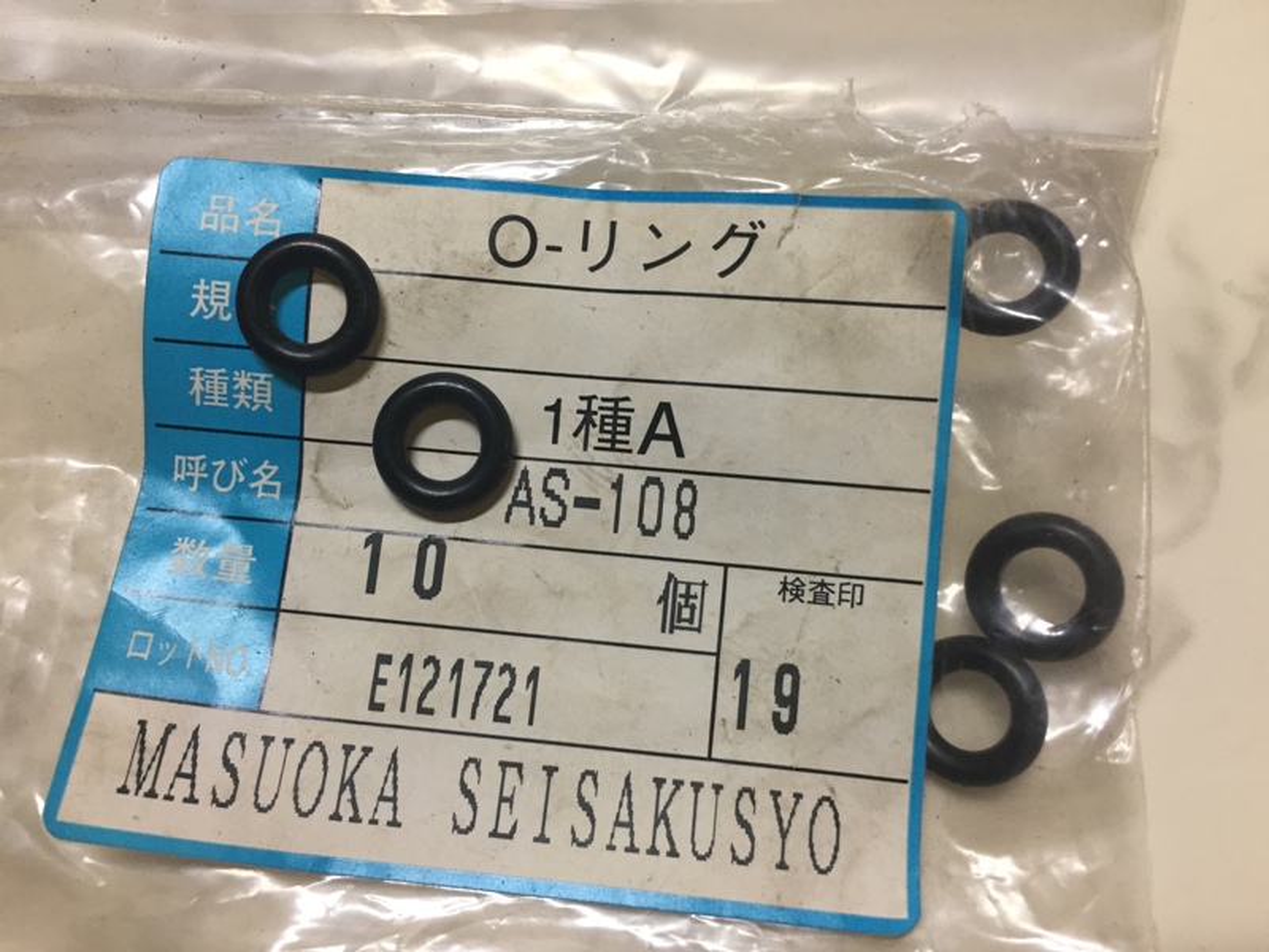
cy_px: 476
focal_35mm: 29
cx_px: 634
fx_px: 1063
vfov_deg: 48.2
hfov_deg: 61.7
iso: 125
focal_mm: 4.15
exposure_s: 1/33
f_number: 2.2
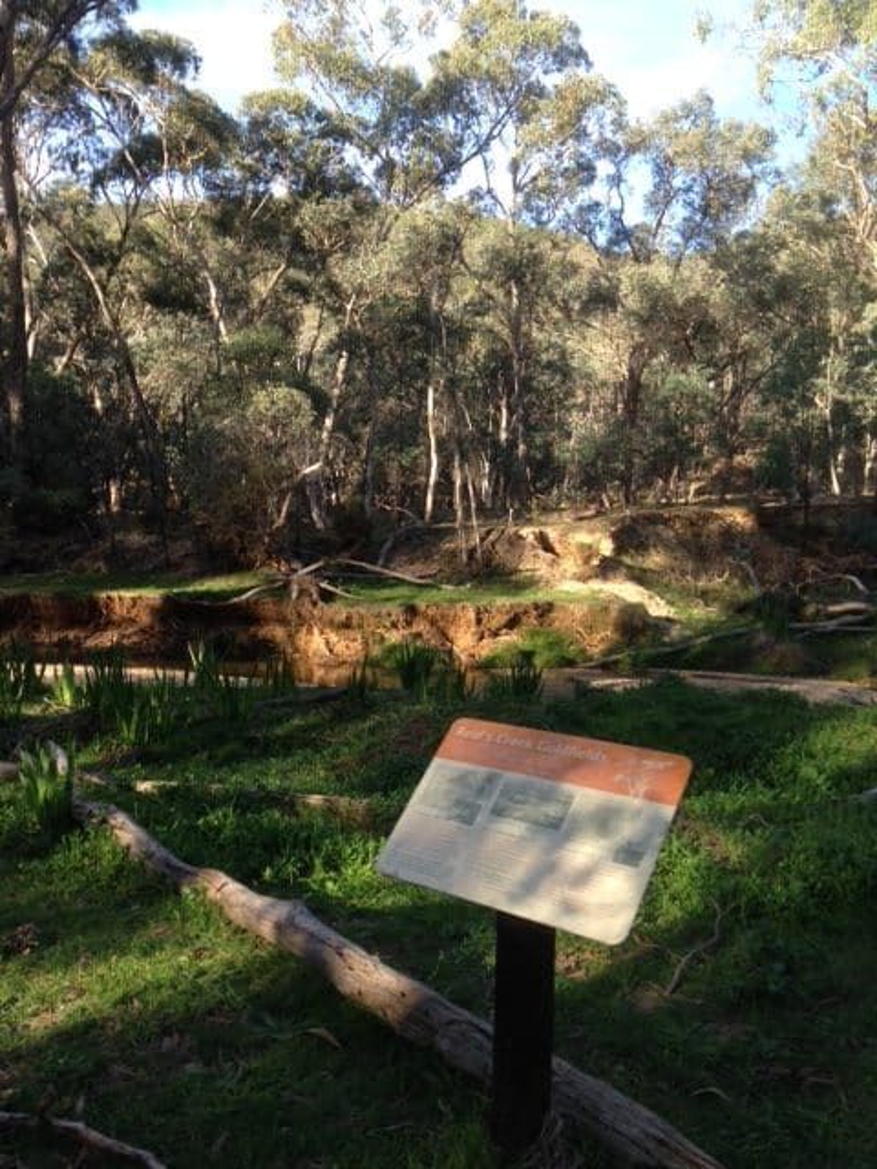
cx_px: 438
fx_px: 1115
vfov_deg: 55.4
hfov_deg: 42.9
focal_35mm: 33
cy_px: 584
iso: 50
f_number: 2.4
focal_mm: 4.12
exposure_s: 1/275
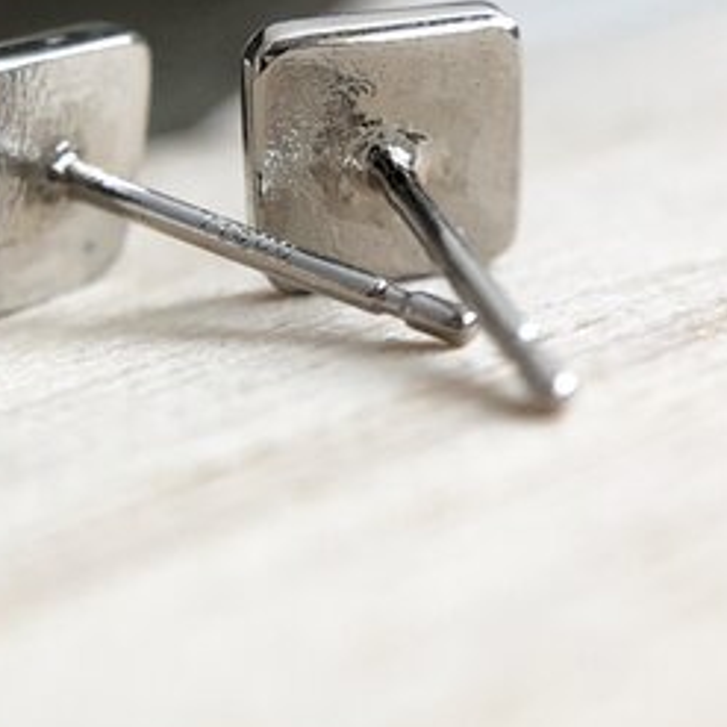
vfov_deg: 18.3
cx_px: 244
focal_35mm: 94
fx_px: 2234
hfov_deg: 18.4
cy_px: 106
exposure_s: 1/15
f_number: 1.8
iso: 64
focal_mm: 3.99
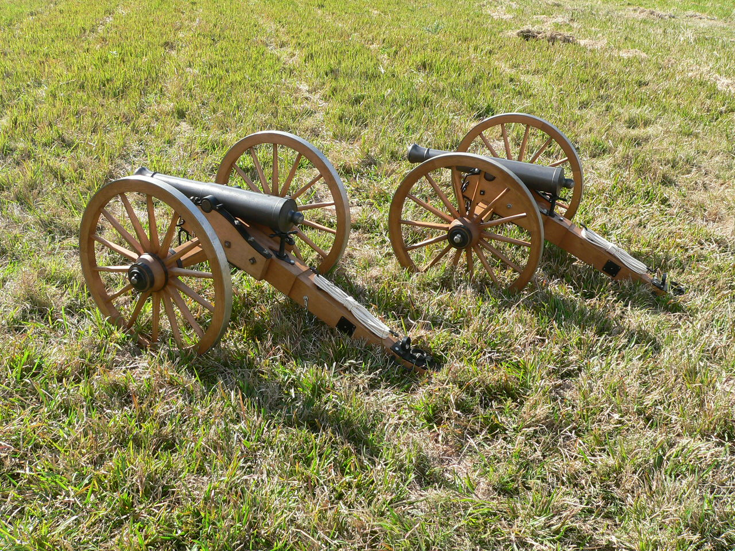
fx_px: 764
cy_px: 276
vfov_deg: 39.7
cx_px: 368
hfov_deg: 51.4
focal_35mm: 36
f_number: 4
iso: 80
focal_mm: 6
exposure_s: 1/250
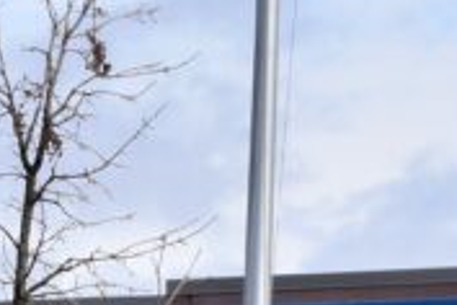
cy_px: 570
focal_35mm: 737
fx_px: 9354
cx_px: 13
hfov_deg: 2.8
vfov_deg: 1.9
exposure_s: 1/500
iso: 160
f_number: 8
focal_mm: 85
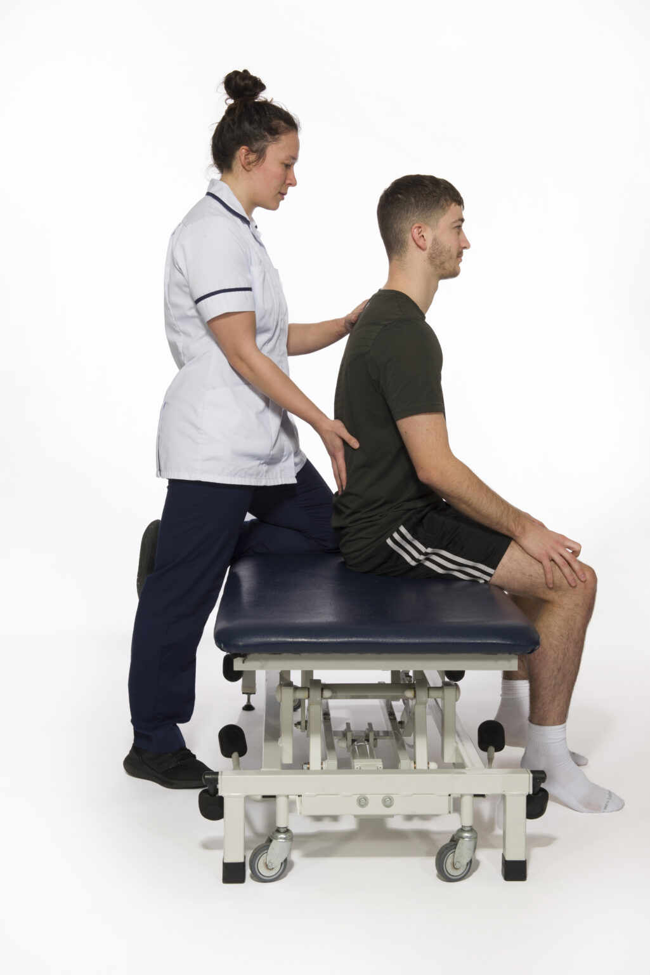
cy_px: 488
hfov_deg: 27.0
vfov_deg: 39.6
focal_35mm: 50
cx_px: 325
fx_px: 1353
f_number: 13
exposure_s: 1/125
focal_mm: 50
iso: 100
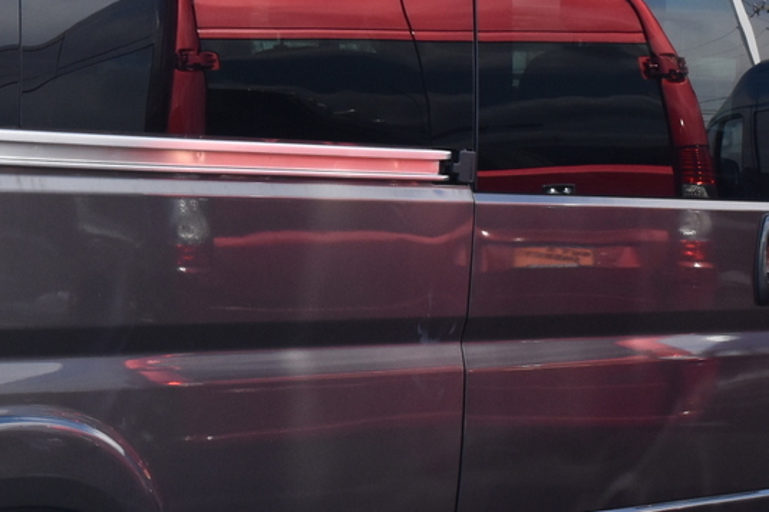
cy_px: 247
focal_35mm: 129
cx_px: -3
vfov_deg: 10.6
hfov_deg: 15.6
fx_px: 2755
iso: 400
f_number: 7.1
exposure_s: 1/200
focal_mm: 24
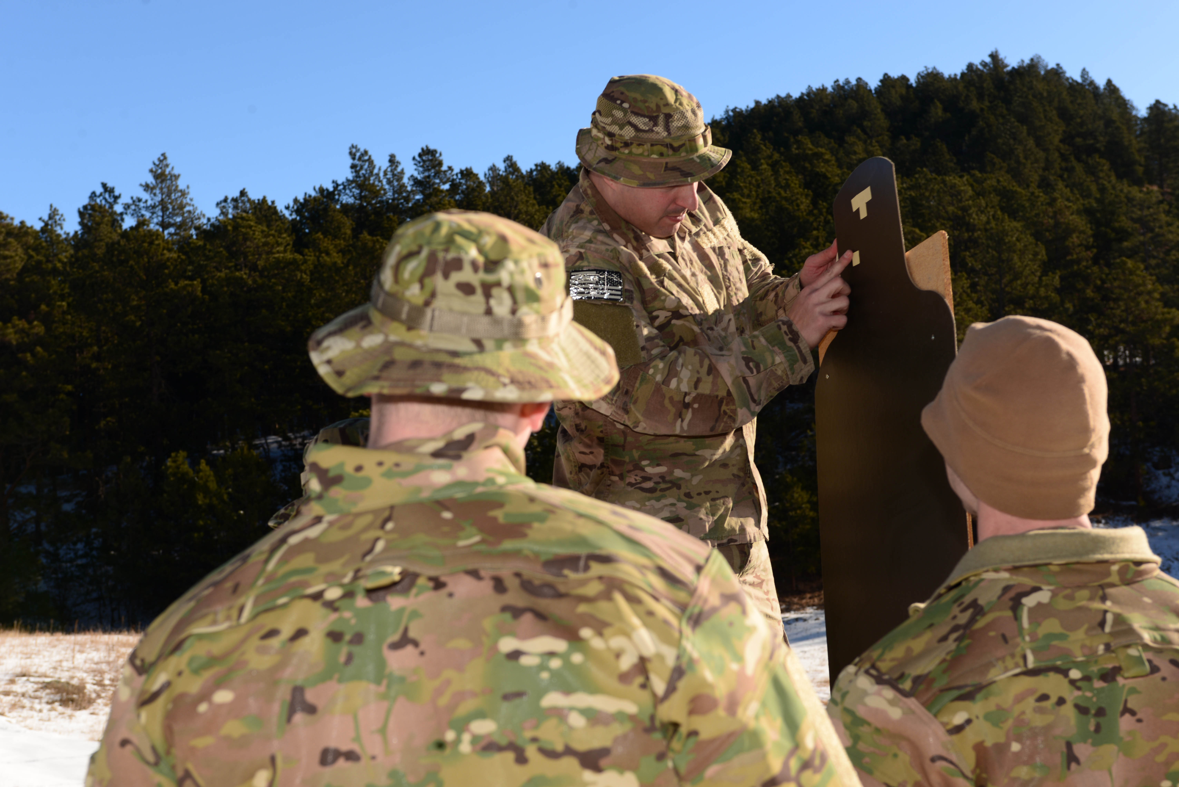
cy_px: 394
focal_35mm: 60
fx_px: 1966
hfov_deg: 33.4
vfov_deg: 22.6
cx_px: 590
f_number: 9
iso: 100
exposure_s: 1/200
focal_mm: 60
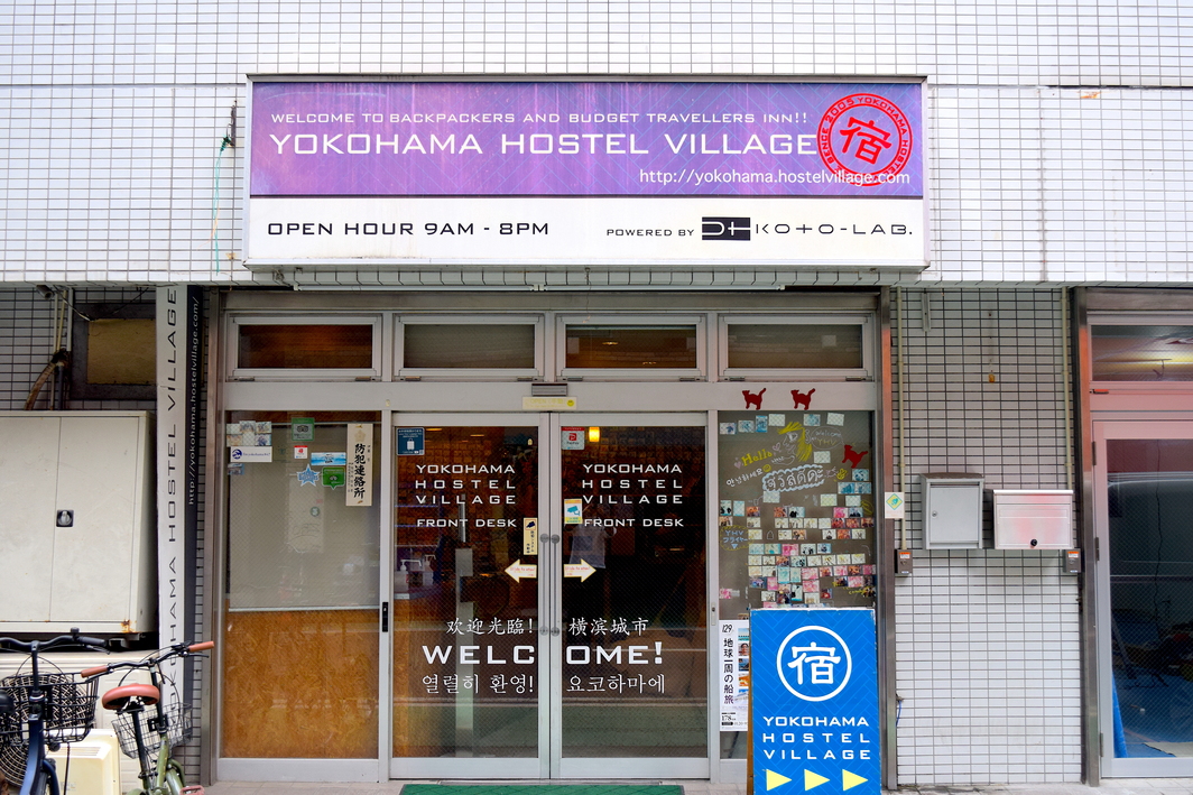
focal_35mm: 42
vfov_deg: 31.9
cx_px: 596
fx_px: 1392
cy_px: 398
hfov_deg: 46.4
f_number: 6.3
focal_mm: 28
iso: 400
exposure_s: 1/160
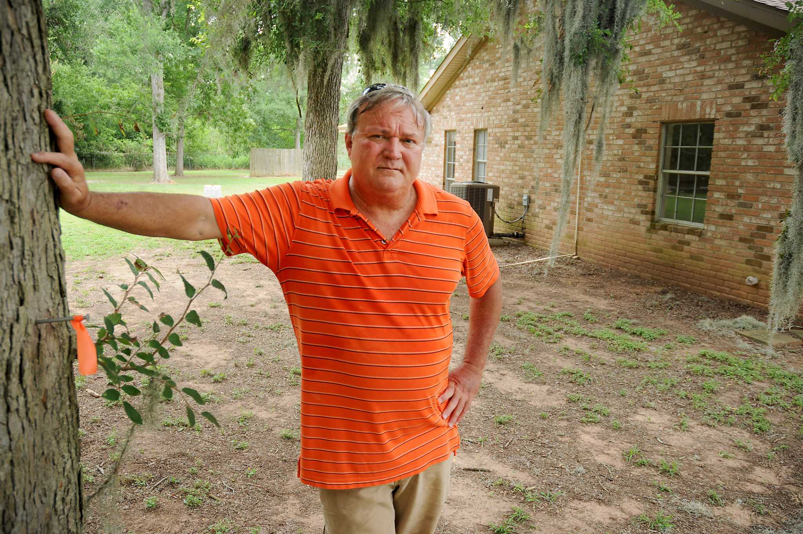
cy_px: 267
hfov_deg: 67.4
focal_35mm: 27
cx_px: 402
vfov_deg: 47.8
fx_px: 601
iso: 400
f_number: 4
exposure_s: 1/250
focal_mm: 18
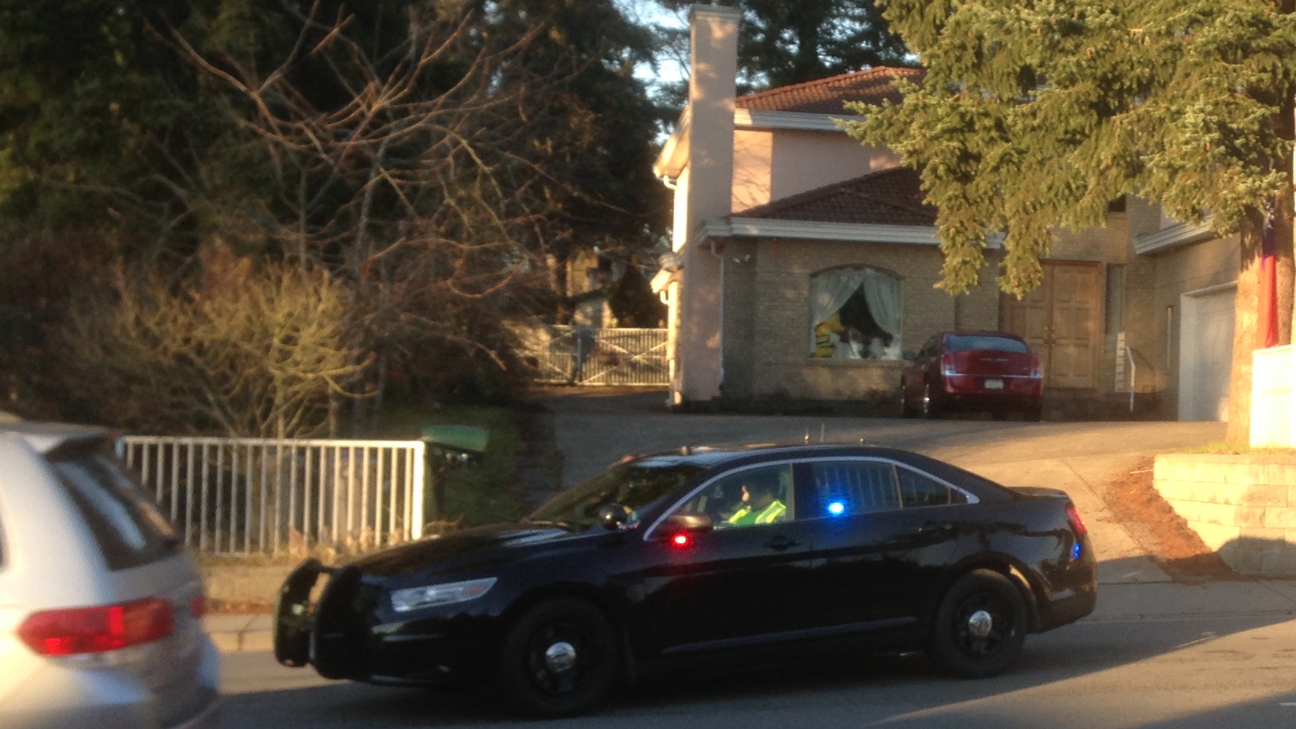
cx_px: 1081
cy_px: 472
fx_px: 2268
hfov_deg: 30.9
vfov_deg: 18.2
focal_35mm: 66
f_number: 2.4
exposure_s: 1/230
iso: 50
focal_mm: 4.13
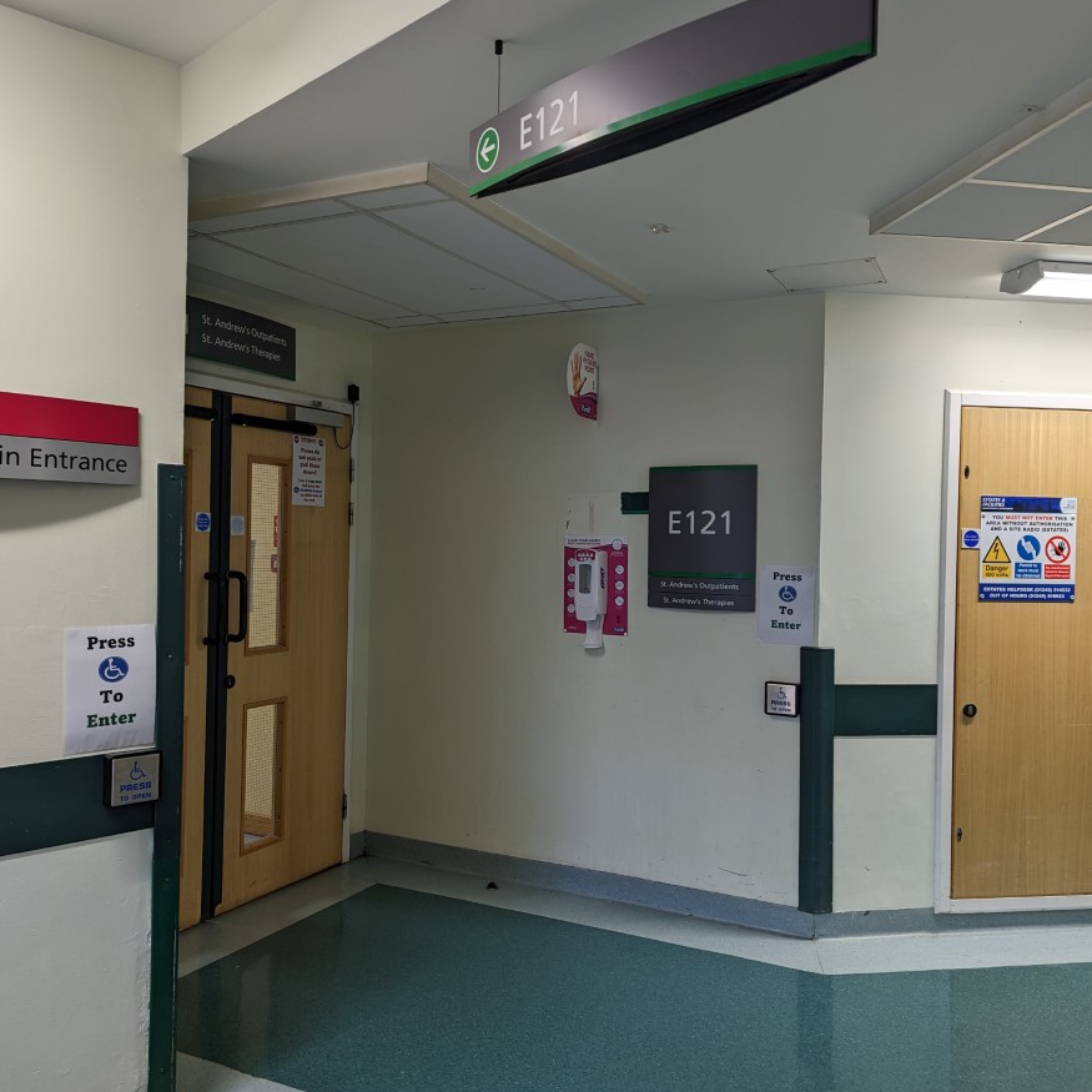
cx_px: 537
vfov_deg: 55.6
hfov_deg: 55.6
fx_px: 1035
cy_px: 550
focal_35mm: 29
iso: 41
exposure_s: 1/54.9
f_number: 1.85
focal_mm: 6.81
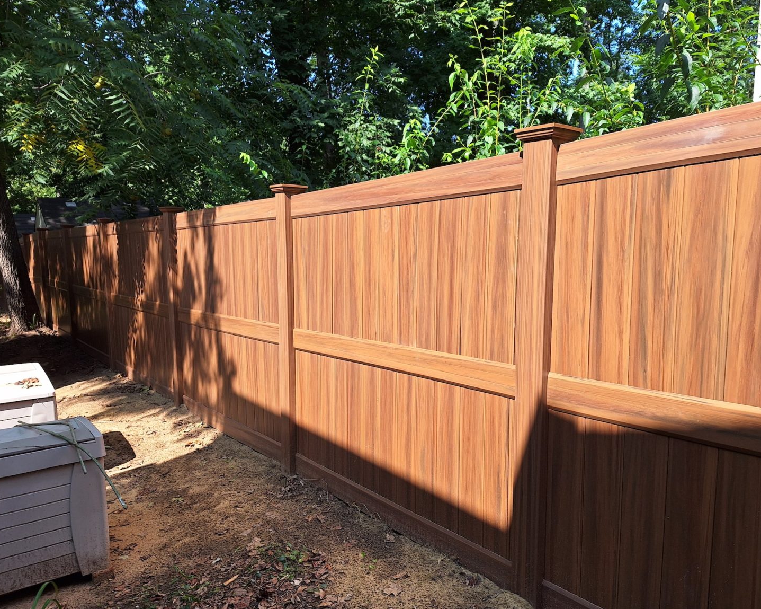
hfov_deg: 68.0
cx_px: 411
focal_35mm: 25
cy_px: 308
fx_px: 563
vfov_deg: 56.8
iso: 40
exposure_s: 1/704
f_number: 1.8
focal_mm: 5.54
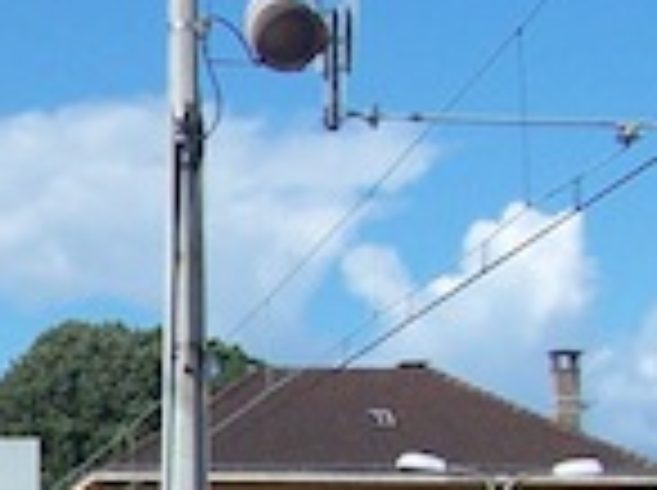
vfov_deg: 8.7
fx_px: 3164
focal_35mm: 167
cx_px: -468
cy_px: 688
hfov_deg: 11.2
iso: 80
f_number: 4
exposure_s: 1/640
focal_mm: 6.3
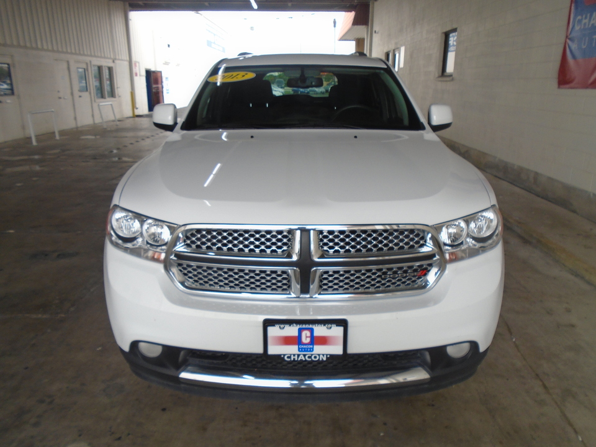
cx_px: 298
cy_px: 224
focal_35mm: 26
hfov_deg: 67.3
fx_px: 448
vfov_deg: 53.1
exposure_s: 1/50
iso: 100
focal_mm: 4.6
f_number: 3.2
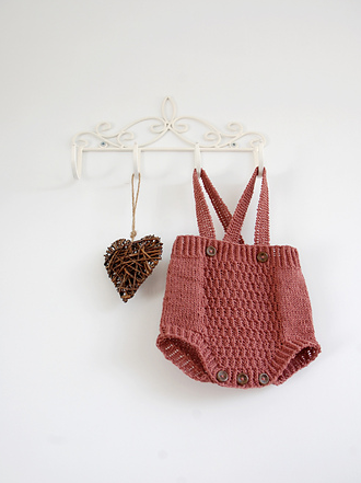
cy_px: 258
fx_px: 501
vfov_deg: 51.3
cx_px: 180
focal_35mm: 36
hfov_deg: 39.6
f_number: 5.6
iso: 400
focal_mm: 22
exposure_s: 1/125
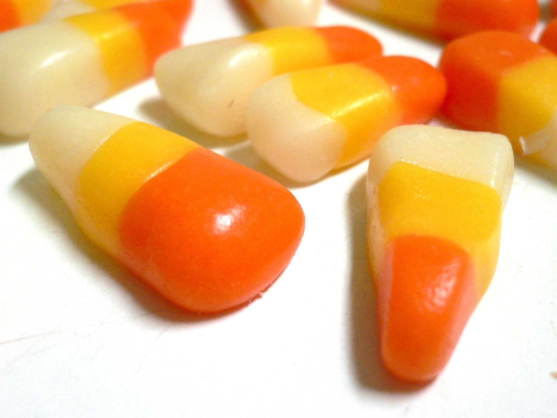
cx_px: 295
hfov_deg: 39.6
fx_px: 772
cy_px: 153
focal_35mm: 48
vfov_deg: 30.1
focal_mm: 5.8
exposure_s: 1/30
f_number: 2.8
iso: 100
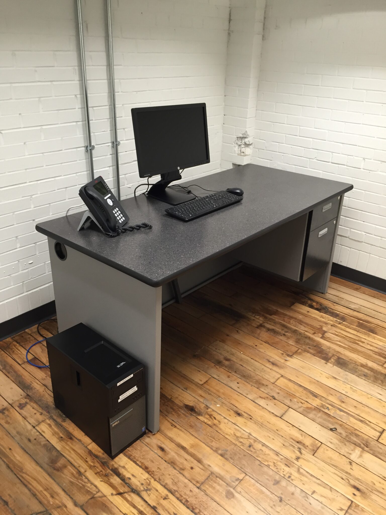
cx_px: 193
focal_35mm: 29
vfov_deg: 61.7
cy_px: 258
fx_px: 431
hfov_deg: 48.2
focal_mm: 4.15
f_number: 2.2
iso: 64
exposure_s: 1/30
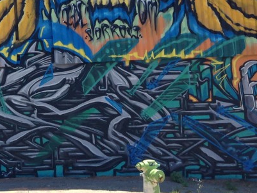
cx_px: -69
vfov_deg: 15.1
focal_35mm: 97
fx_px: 720
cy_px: 20
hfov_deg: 18.9
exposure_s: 1/630
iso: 50
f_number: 2.4
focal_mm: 4.12
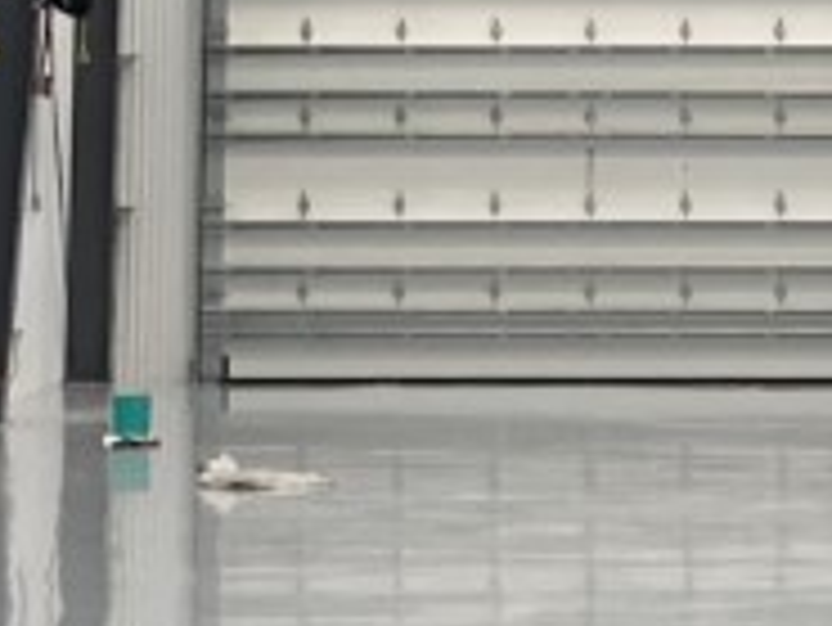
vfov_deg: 6.6
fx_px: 5243
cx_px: 657
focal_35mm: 218
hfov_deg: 9.1
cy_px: -658
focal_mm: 3.99
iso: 50
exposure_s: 1/120
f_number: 1.8
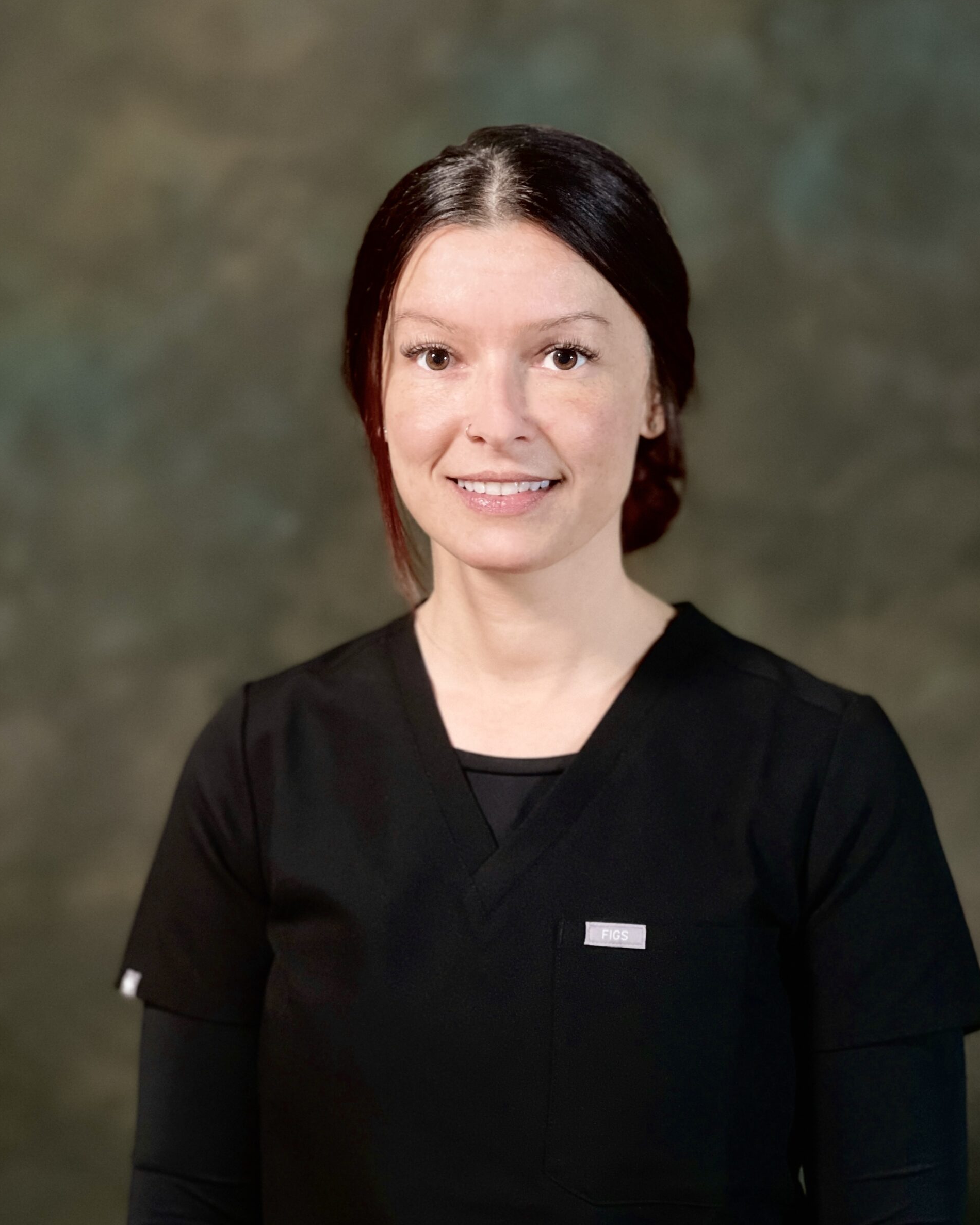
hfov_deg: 18.9
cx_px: 490
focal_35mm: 81
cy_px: 599
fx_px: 2937
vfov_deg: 23.6
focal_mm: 9
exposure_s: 1/33
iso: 400
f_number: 2.8
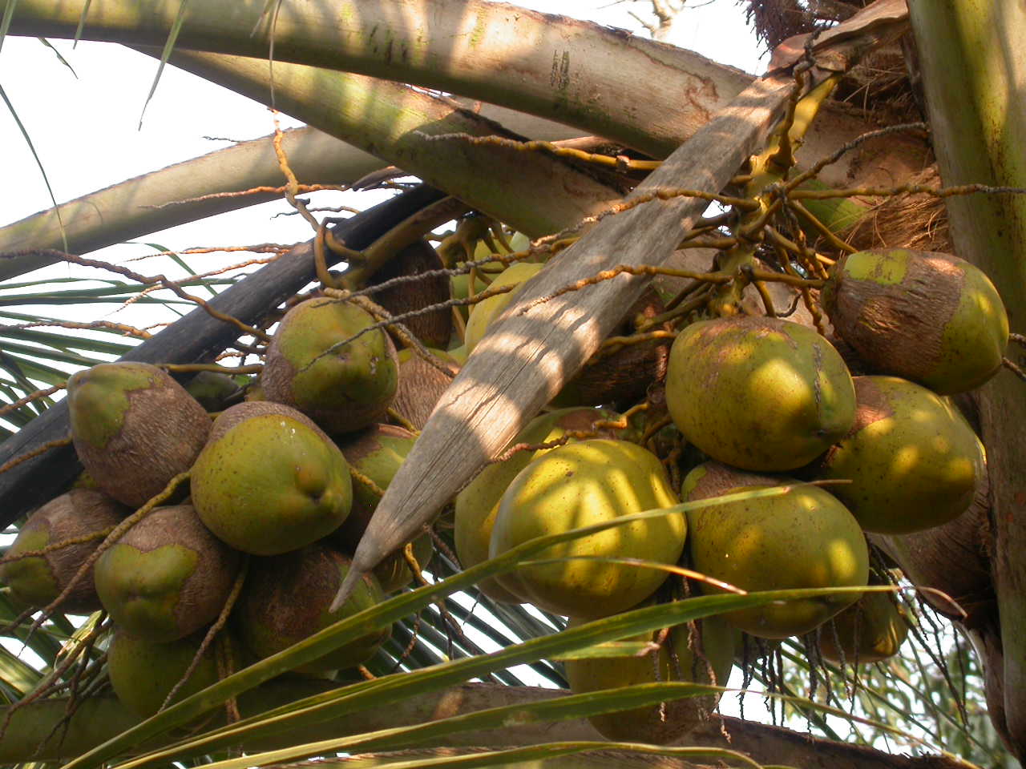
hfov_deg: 14.5
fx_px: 4031
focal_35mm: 136
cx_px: 513
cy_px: 384
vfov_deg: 10.9
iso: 100
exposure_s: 1/93.4
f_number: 4.7
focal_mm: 28.2
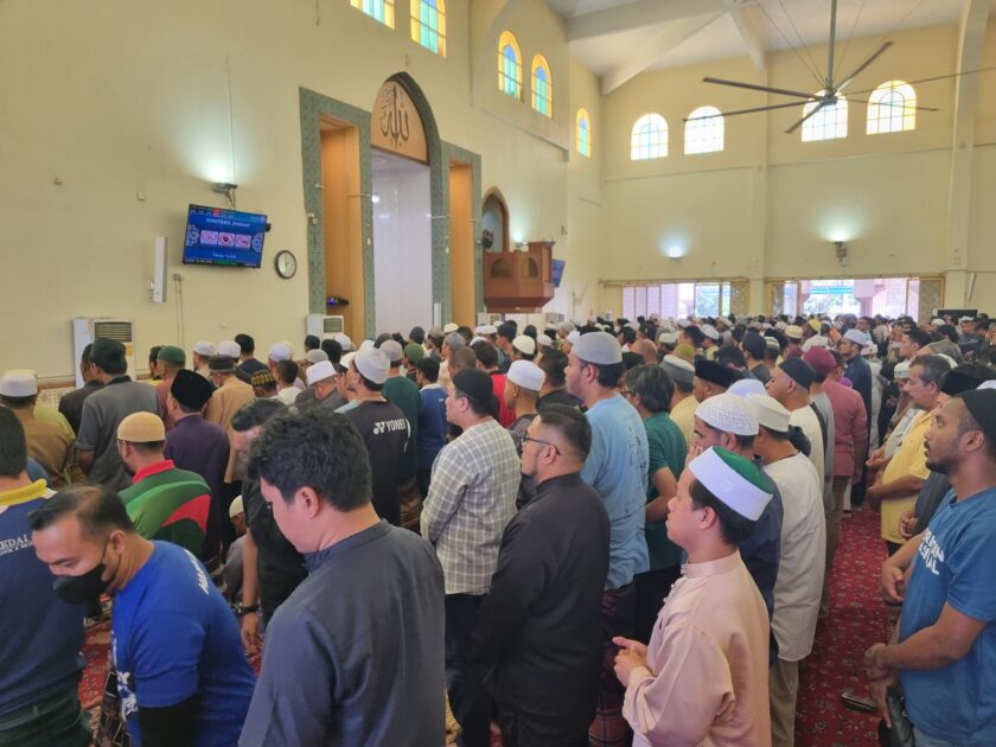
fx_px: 748
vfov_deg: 53.1
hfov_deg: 67.3
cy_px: 374
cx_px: 498
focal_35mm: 26
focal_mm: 5.4
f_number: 1.8
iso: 160
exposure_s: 1/100
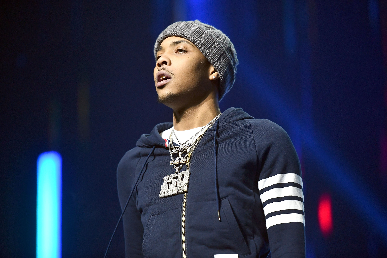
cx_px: 194
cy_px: 129
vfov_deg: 7.2
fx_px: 2042
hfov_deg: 10.8
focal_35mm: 190
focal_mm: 190
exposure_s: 1/640
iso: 3200
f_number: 3.5
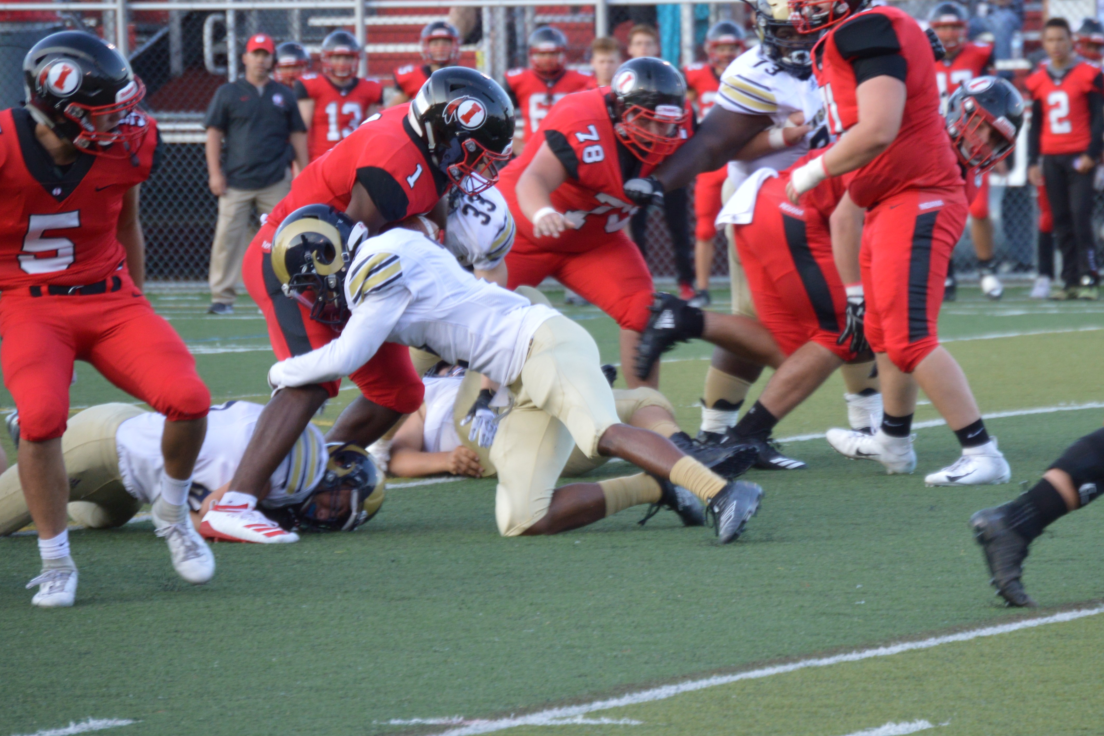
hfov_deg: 10.1
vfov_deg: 6.8
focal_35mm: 204
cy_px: 367
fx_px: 6241
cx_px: 554
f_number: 5
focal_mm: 135
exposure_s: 1/250
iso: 560
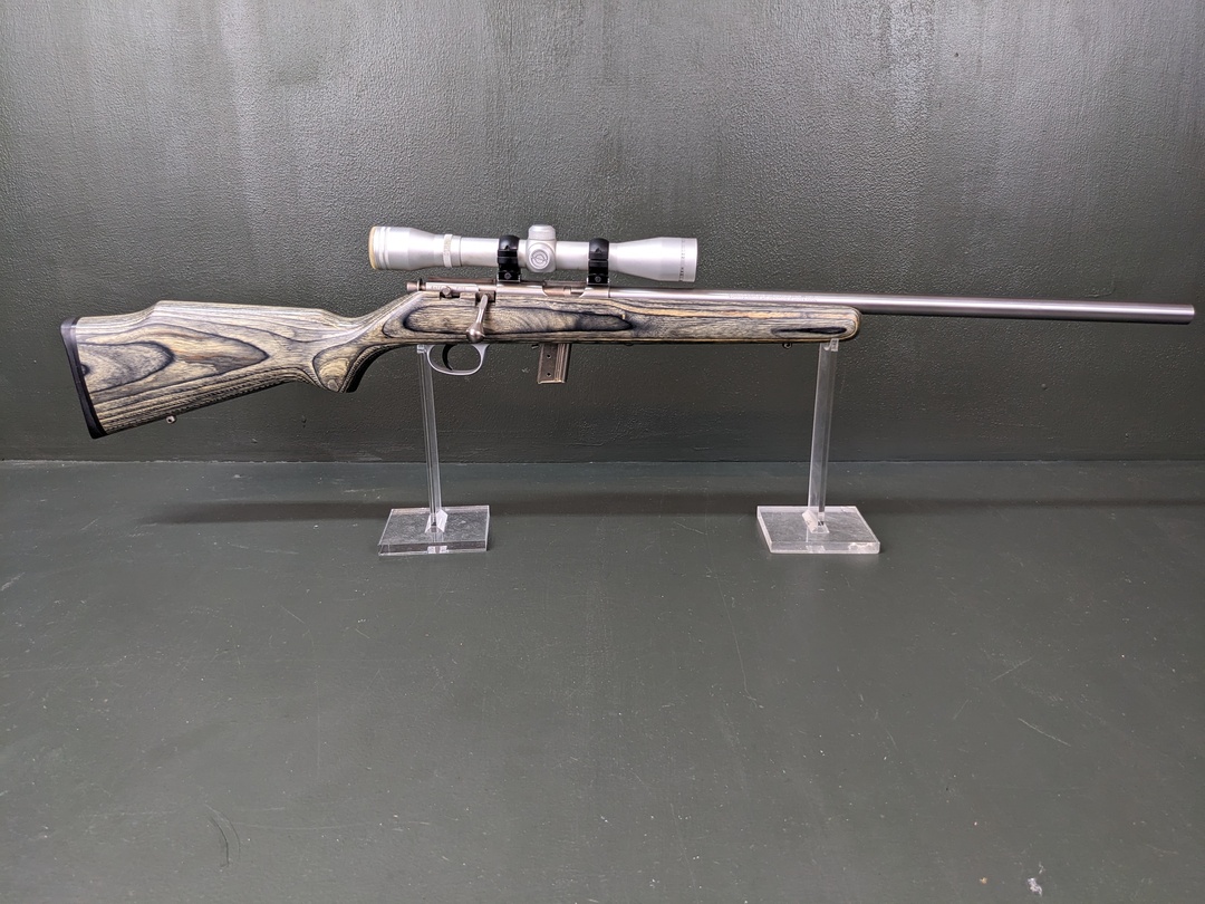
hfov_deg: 65.3
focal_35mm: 27
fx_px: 940
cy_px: 452
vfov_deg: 51.4
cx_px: 602
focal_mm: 4.38
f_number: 1.73
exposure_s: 1/24
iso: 59
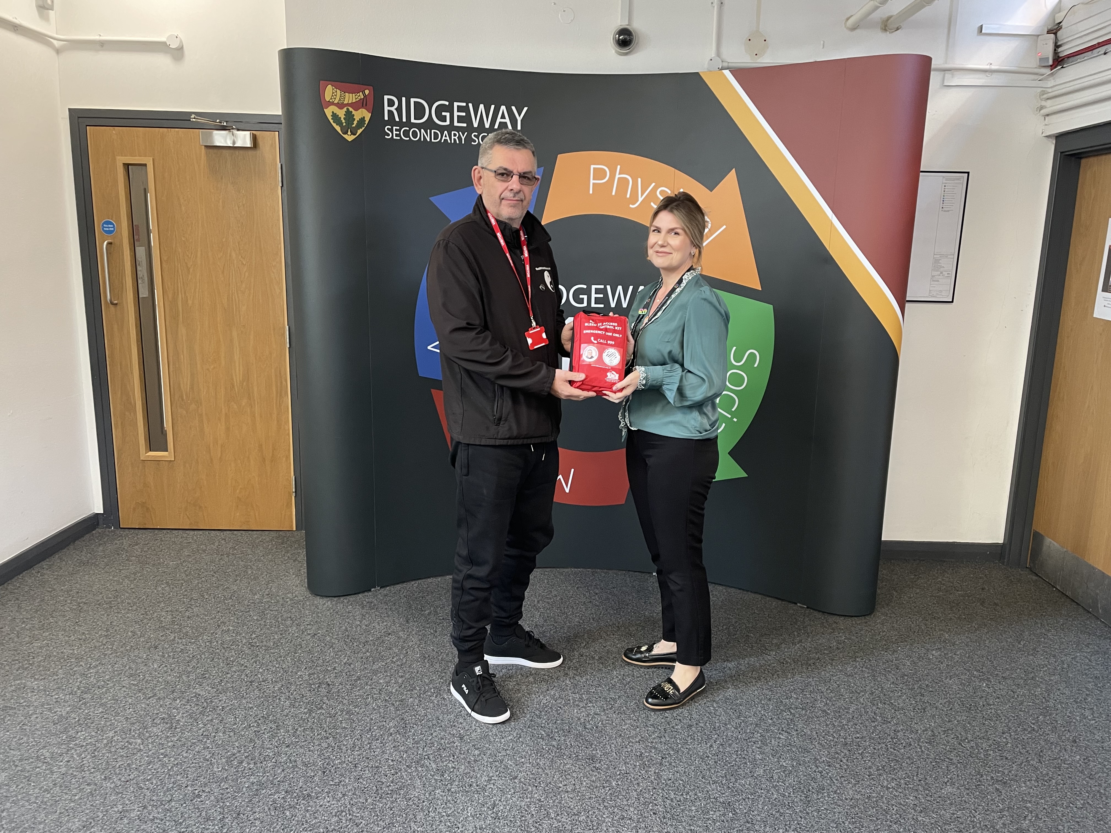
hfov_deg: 67.3
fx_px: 834
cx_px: 556
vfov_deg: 53.1
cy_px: 416
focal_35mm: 26
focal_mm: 4.2
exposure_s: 1/50
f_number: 1.6
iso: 200
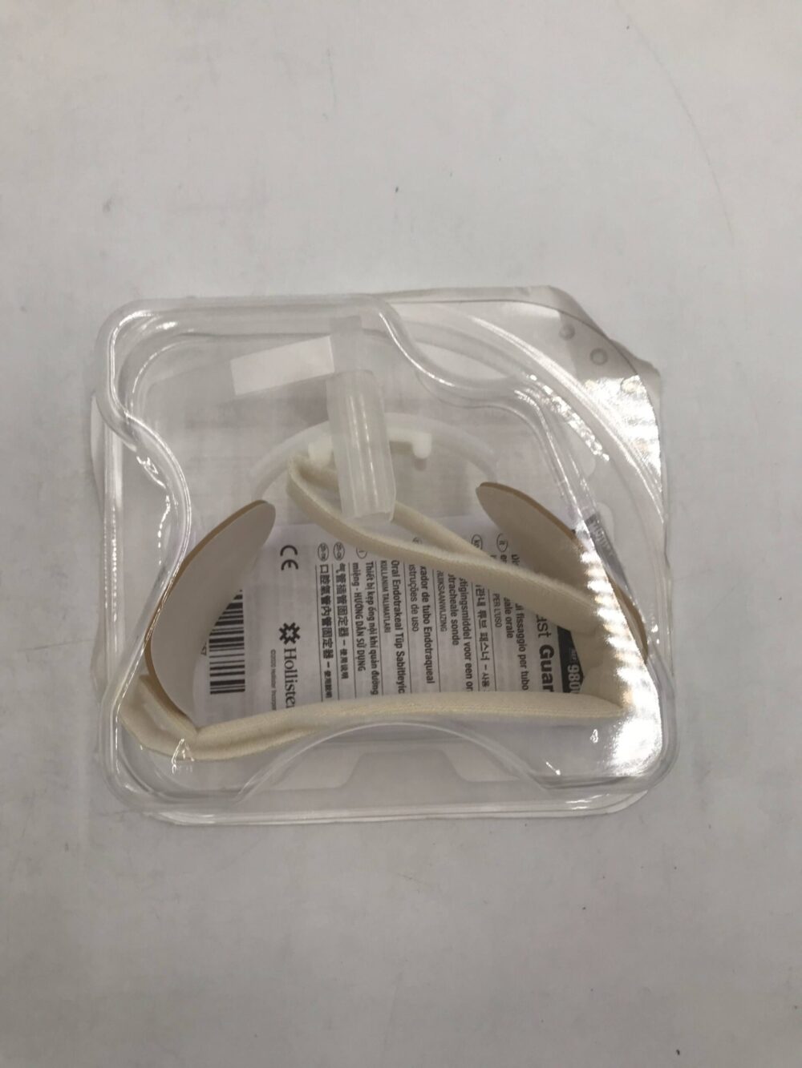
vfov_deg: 63.4
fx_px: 865
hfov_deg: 49.8
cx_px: 401
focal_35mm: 28
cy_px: 534
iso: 32
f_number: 1.8
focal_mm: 3.99
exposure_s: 1/60
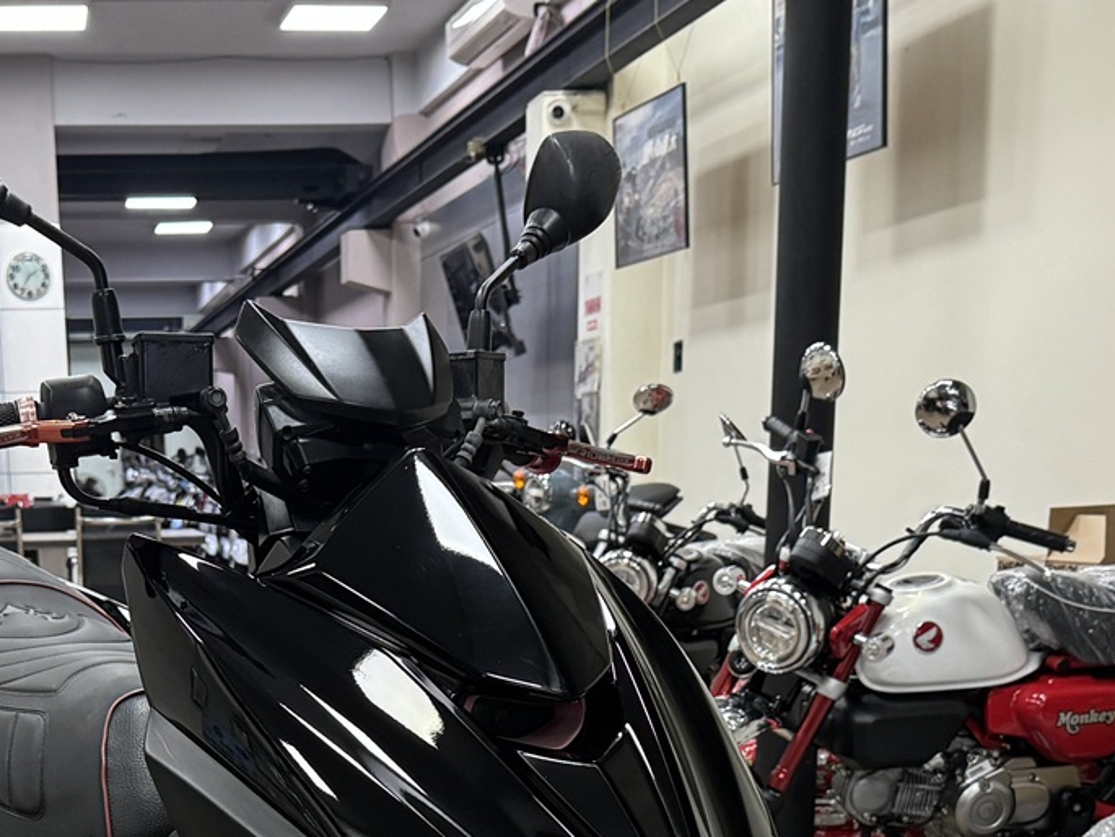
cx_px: 279
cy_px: 965
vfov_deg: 22.7
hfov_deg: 31.6
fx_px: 1933
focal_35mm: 60
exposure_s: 1/60
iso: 320
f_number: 1.78
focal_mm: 6.76
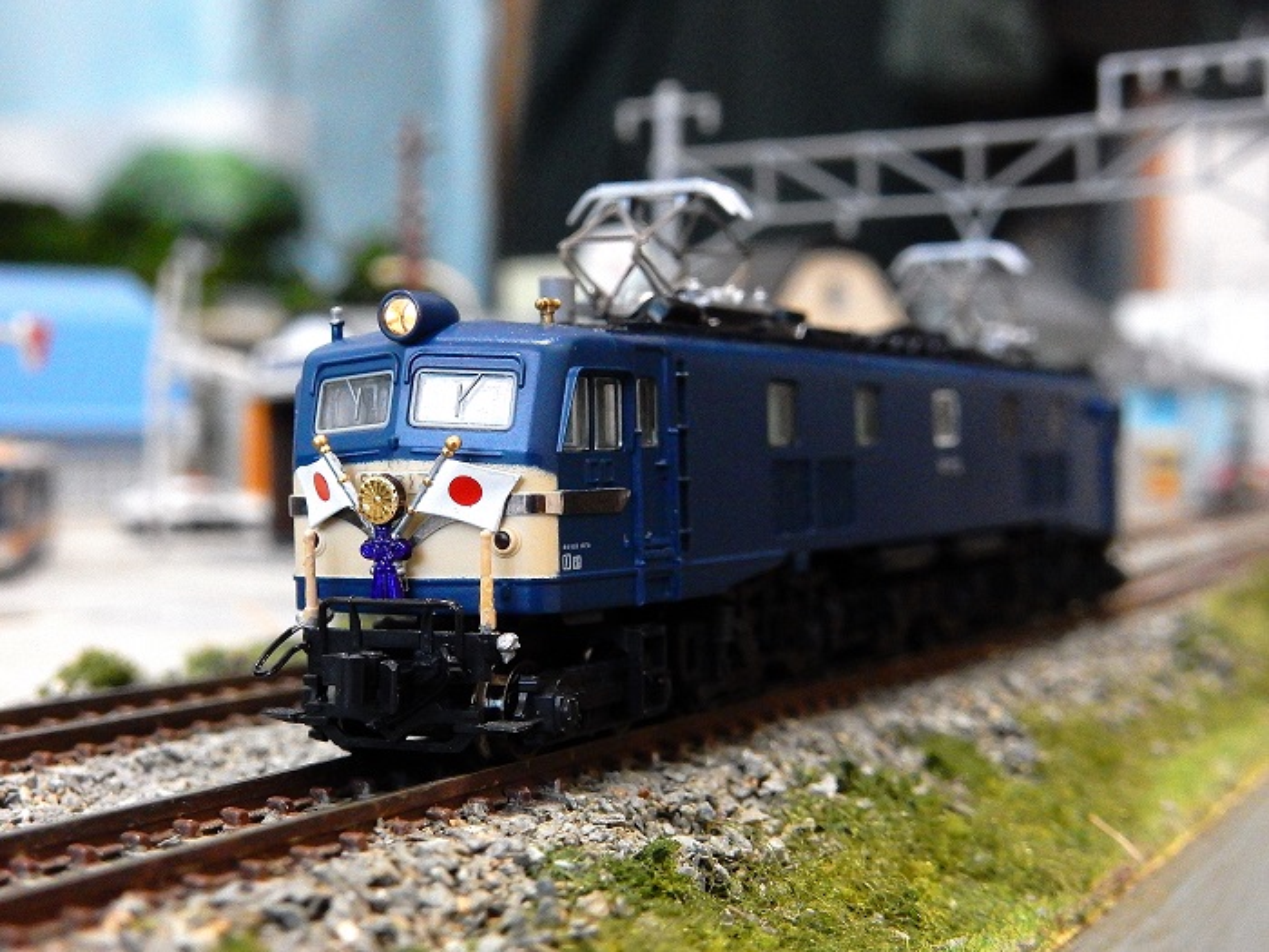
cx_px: 634
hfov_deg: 32.2
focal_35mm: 60
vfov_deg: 24.4
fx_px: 2200
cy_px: 476
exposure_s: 1/25
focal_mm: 10.7
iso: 800
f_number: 4.5
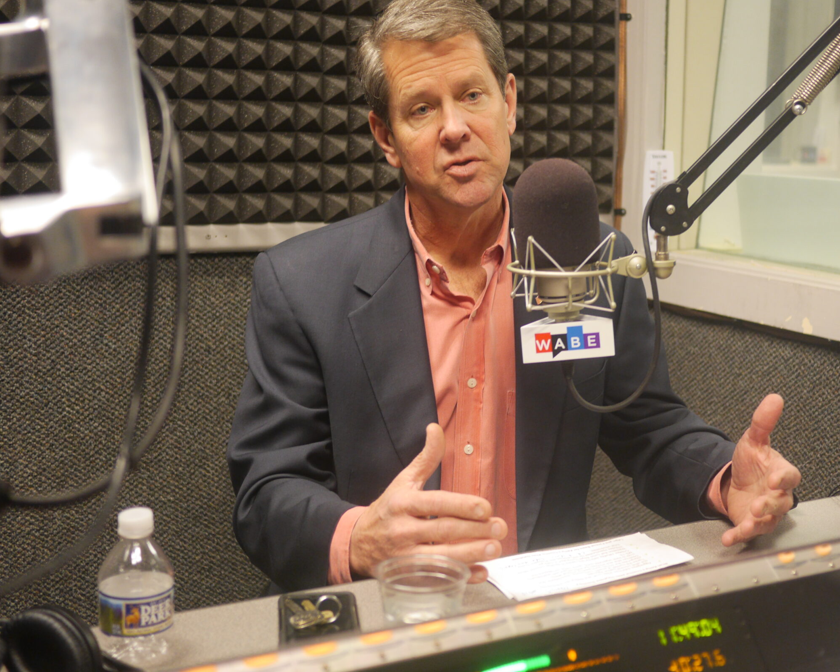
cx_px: 491
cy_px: 276
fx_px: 1243
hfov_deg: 37.2
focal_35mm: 50
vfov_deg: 30.2
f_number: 1.7
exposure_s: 1/60
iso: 500
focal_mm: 20
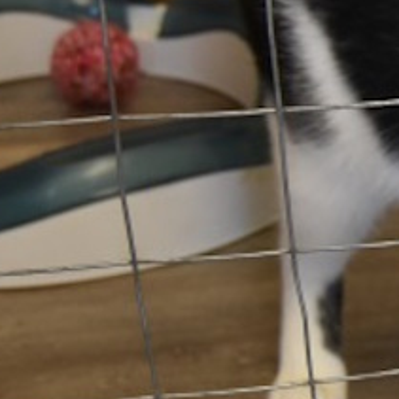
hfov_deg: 9.9
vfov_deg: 10.7
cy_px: 108
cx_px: 826
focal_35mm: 163
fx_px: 2126
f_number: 5
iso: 800
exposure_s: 1/100
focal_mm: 27
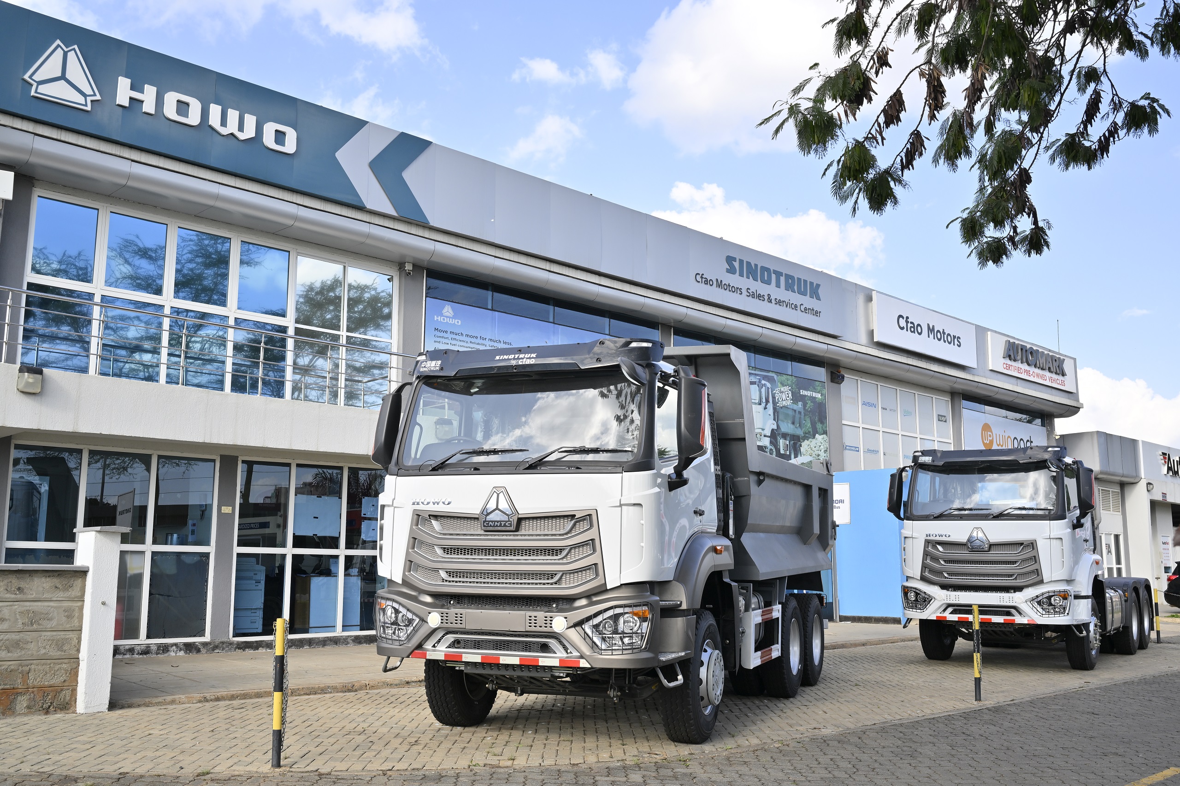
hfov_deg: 54.4
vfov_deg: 37.8
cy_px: 393
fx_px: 1147
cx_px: 590
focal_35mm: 35
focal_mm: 35
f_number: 8
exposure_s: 1/250
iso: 200
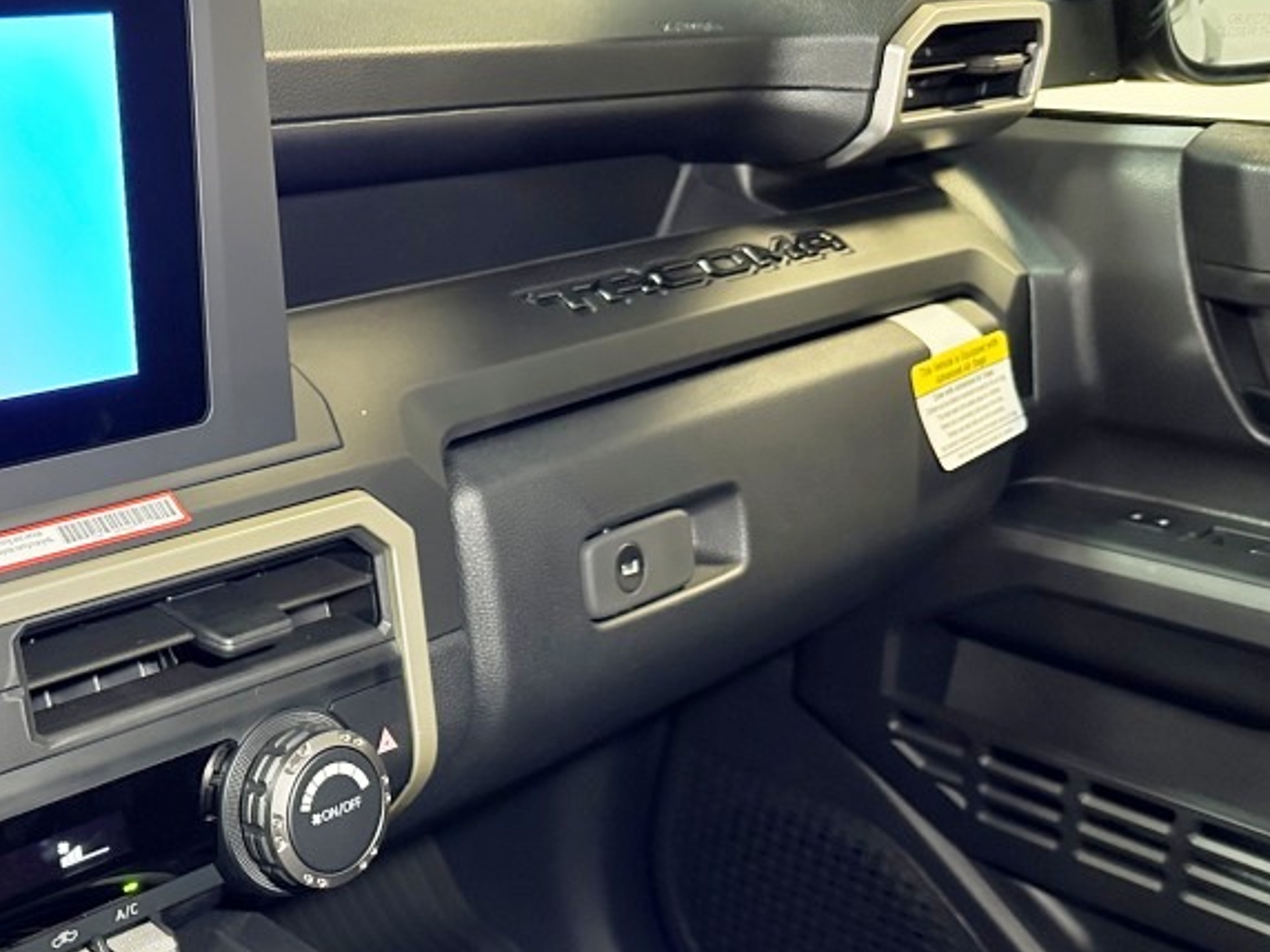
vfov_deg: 32.7
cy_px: 757
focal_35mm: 43
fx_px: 1578
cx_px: 175
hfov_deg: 41.1
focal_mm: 6.86
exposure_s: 1/40
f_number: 1.78
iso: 800
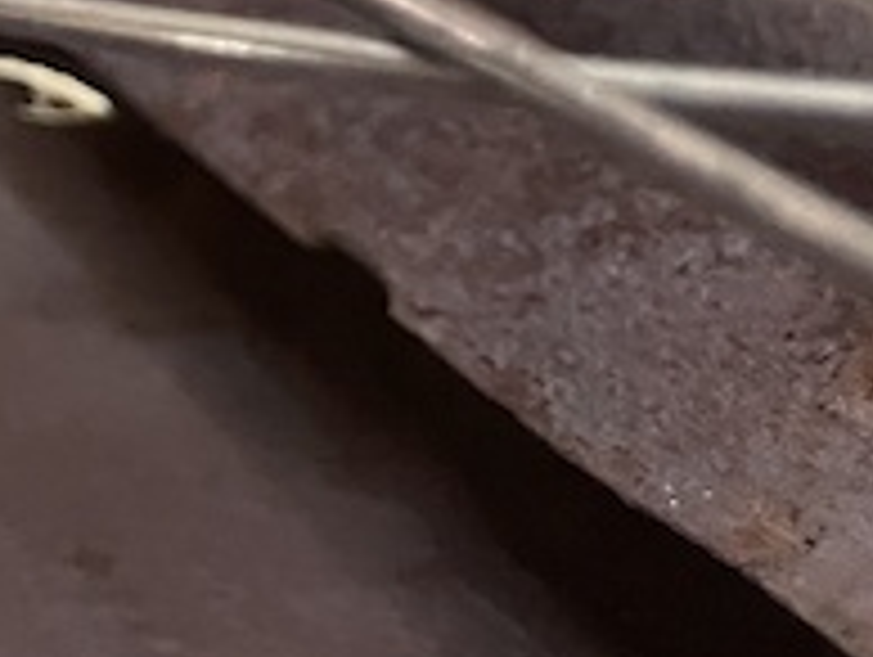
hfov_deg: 15.4
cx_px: -765
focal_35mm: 107
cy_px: -662
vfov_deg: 12.3
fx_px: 2702
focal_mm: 4.2
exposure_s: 1/40
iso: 400
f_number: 1.6
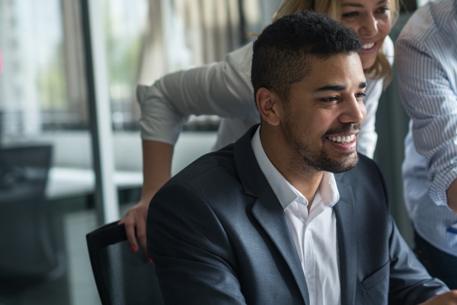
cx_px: 341
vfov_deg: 14.7
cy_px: 113
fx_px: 1181
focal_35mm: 93
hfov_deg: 21.7
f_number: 2
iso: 100
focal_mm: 50
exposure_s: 1/160
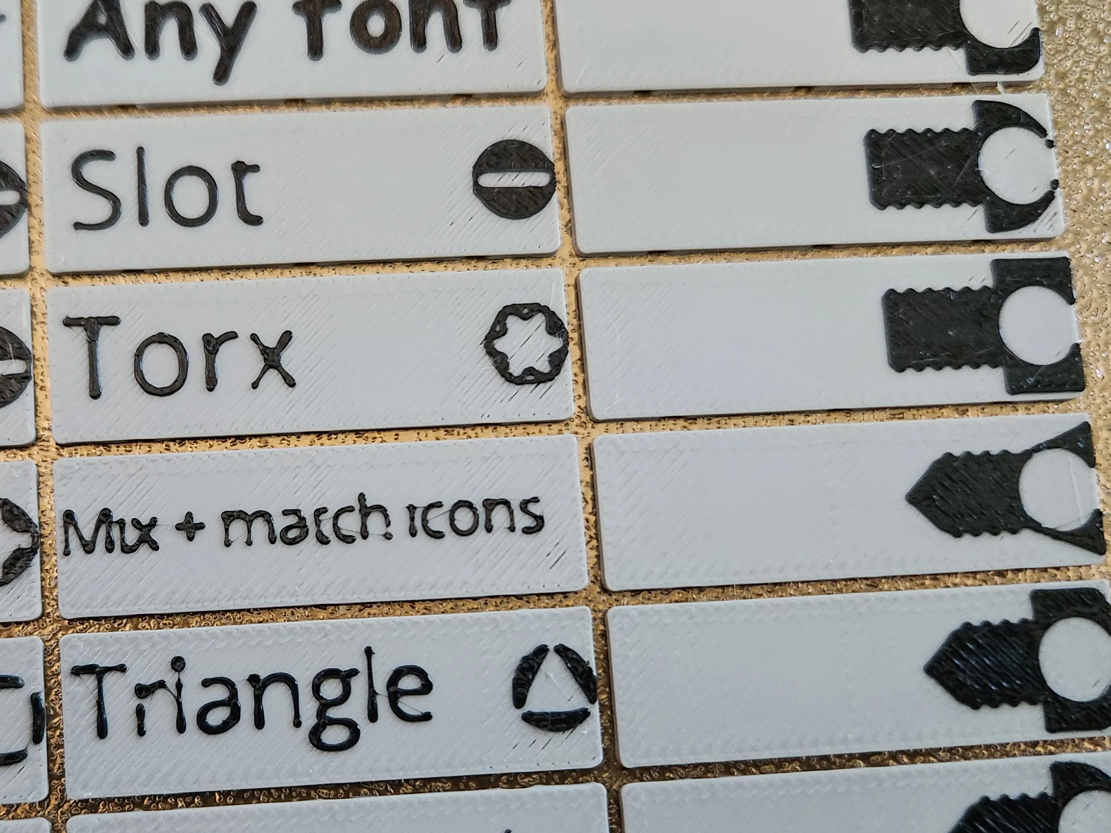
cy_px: 515
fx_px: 1348
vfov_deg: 34.2
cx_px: 285
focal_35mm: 42
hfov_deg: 43.4
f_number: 1.8
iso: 800
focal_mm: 5.4
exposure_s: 1/120
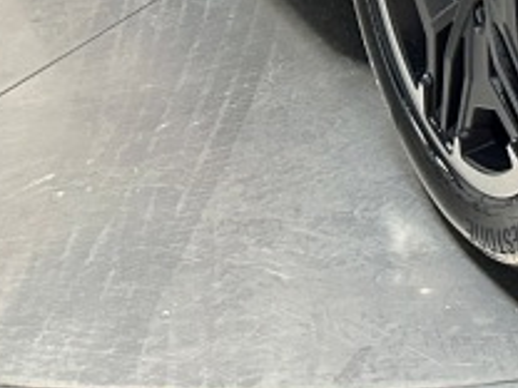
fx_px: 1766
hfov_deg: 14.7
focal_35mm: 118
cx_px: 919
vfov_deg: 11.4
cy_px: -381
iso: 400
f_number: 1.78
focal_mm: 6.86
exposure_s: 1/60
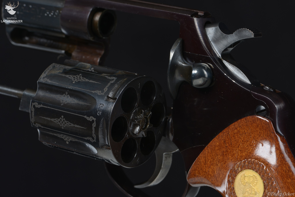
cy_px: 98
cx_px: 148
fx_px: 861
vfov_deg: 13.1
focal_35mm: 105
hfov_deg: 19.4
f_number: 22
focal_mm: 105
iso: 100
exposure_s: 1/60
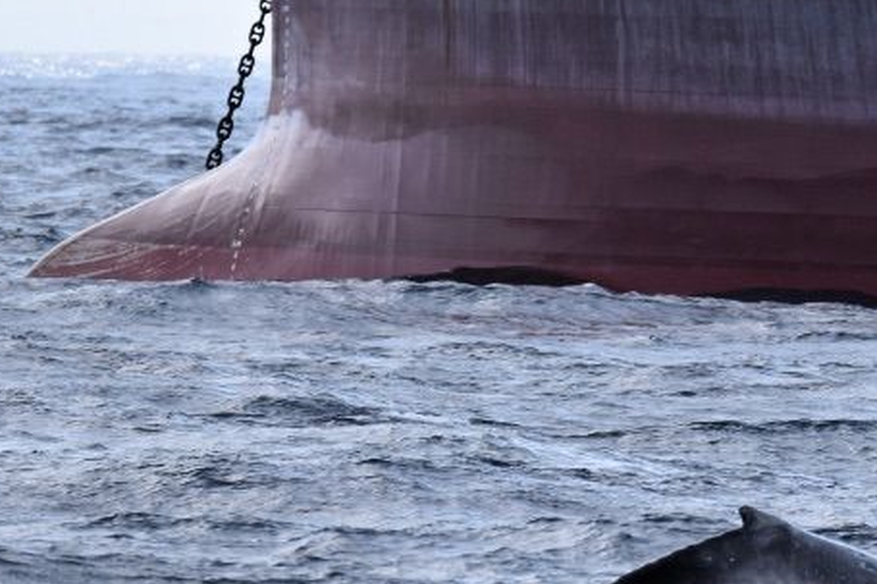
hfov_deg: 1.6
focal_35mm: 1266
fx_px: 30828
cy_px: 219
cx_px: 742
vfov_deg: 1.1
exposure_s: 1/1000
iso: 450
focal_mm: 480
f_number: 6.3
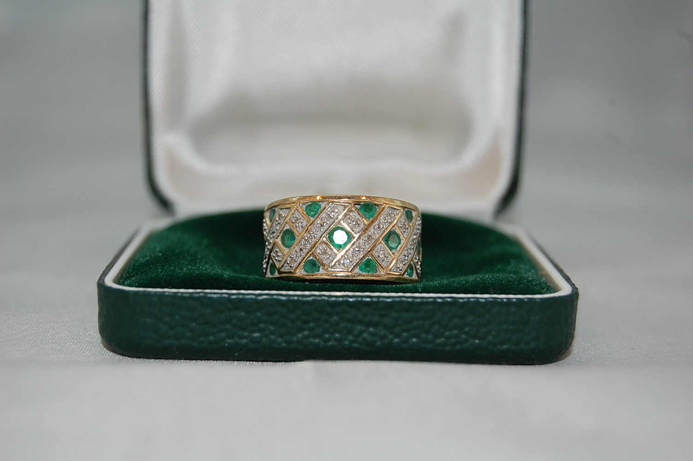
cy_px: 230
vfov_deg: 16.5
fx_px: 1587
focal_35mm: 82
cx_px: 346
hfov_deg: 24.6
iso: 320
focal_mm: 55
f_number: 5.6
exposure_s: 1/60
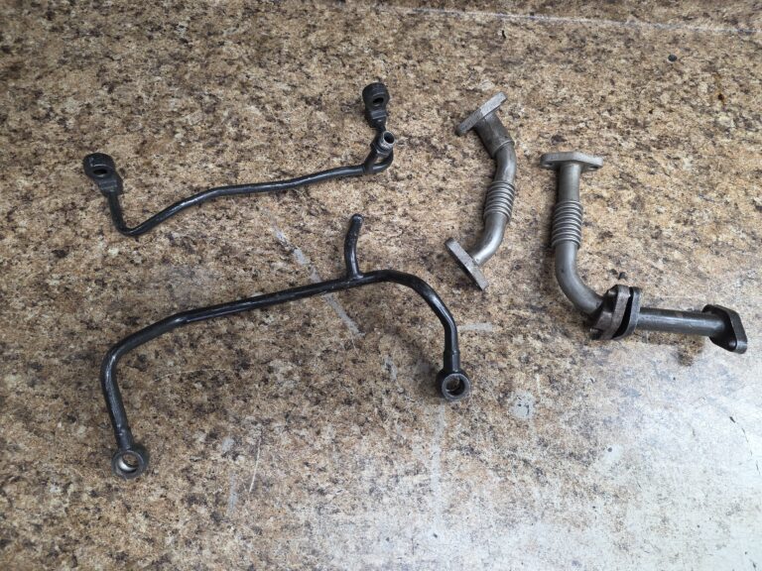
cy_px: 286
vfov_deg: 58.9
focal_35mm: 23
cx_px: 381
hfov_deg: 73.9
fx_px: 506
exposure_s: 1/120
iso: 160
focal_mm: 6.3
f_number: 1.7
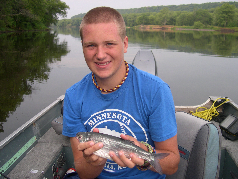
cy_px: 90
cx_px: 119
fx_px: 261
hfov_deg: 49.0
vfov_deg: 37.7
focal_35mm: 38
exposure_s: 1/302
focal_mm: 8
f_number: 2.8
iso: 100
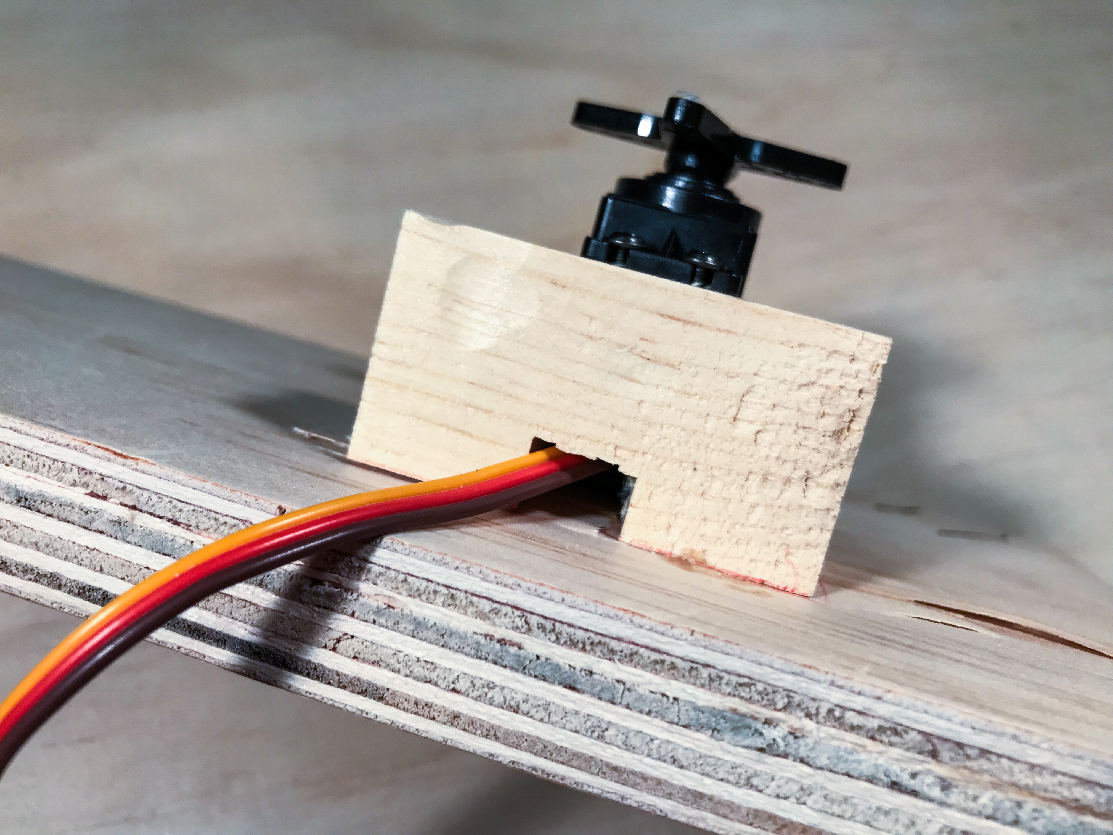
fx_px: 900
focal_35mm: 28
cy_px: 418
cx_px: 556
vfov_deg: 49.7
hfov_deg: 63.4
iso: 40
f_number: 1.8
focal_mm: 3.99
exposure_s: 1/120
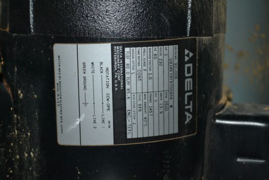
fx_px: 616
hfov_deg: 24.6
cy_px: 90
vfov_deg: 16.6
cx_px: 134
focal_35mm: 82
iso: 1000
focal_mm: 55
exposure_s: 1/60
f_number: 5.6
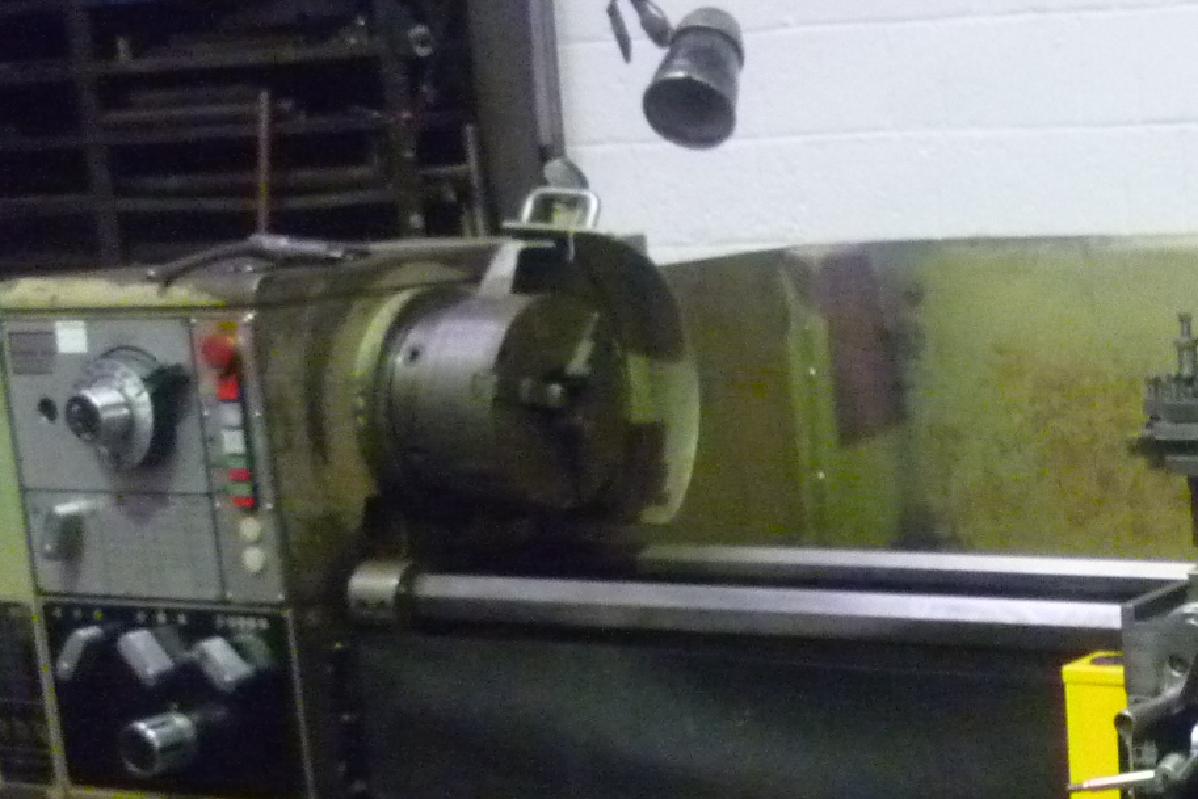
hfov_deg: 25.1
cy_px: 786
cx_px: 1190
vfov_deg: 17.3
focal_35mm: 77
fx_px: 2563
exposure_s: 1/8
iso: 800
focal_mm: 5.5
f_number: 2.8
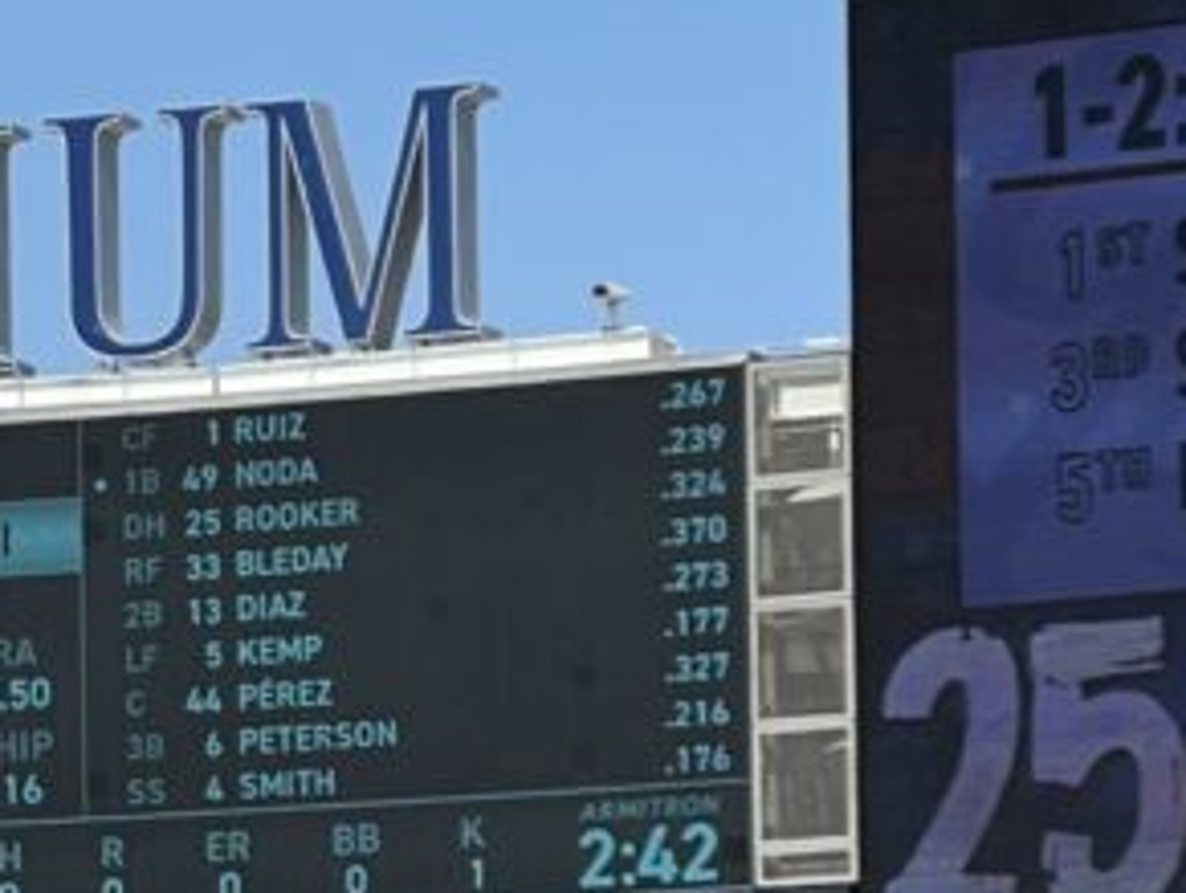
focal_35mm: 317
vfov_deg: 4.7
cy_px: 1138
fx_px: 10874
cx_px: -1182
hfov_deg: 6.1
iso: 32
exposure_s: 1/840
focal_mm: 9
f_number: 2.8
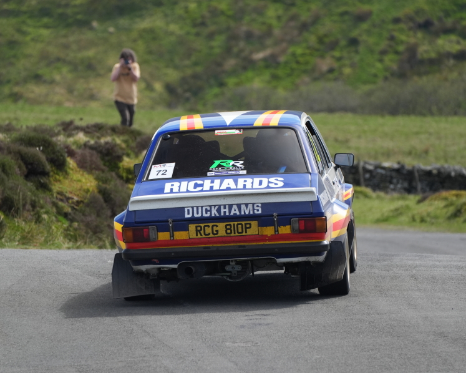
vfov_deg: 3.4
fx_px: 6236
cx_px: 206
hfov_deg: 4.3
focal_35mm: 452
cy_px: 186
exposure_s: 1/500
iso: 1000
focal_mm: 400
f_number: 9
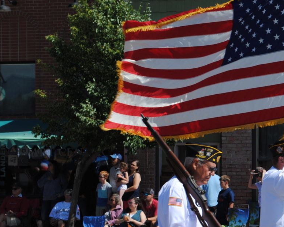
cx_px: 279
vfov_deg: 9.7
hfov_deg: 11.9
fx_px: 1345
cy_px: 143
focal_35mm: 160
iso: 100
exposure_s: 1/250
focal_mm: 55
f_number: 8
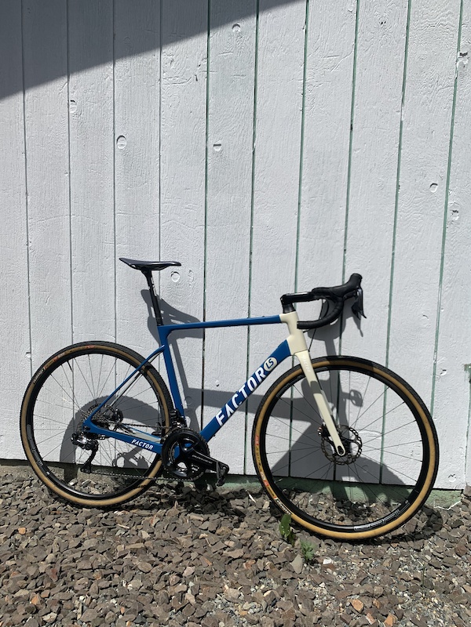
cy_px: 314
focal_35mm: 26
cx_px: 236
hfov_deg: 53.1
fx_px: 472
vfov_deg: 67.3
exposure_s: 1/6452
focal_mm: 4.25
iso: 25
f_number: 1.8
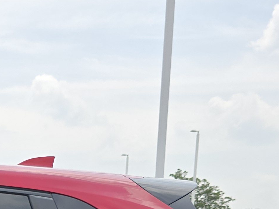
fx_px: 782
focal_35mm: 97
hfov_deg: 16.5
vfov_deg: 13.5
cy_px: 386
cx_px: -243
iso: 12
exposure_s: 1/586
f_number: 1.7
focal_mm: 6.3
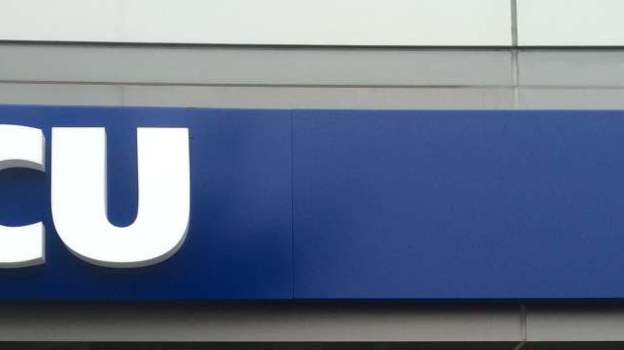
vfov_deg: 16.7
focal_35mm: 67
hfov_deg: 31.4
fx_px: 1108
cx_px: 294
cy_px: 487
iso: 32
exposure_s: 1/526
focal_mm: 4.15
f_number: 2.2
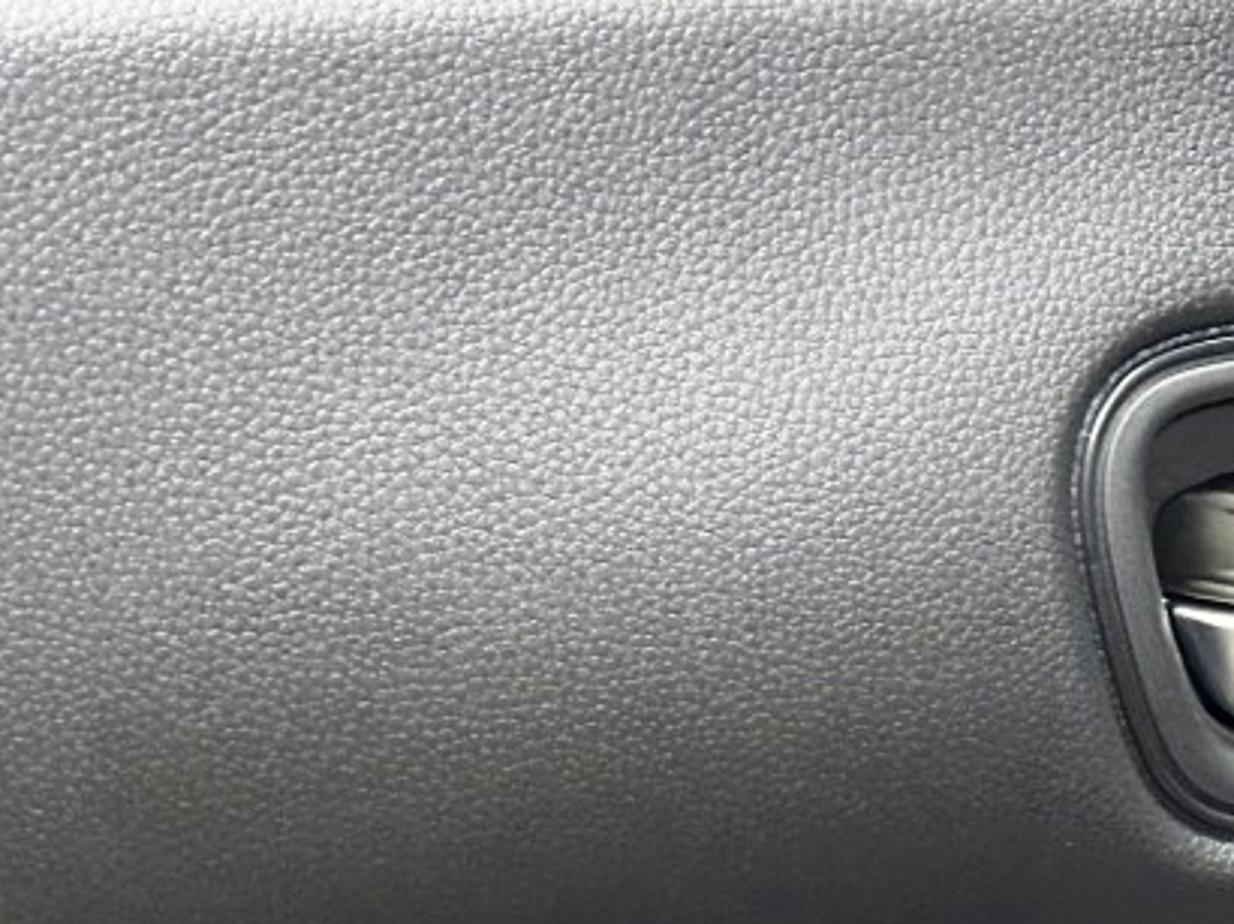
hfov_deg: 16.1
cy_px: 1111
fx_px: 4275
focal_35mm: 120
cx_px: 1234
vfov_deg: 12.1
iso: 640
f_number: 1.78
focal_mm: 6.86
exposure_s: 1/30
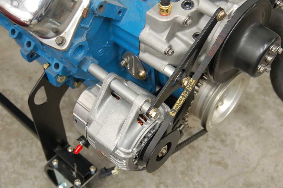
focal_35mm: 60
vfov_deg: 22.6
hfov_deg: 33.4
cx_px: 142
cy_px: 94
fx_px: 471
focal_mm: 40
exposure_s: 1/4
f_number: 4.5
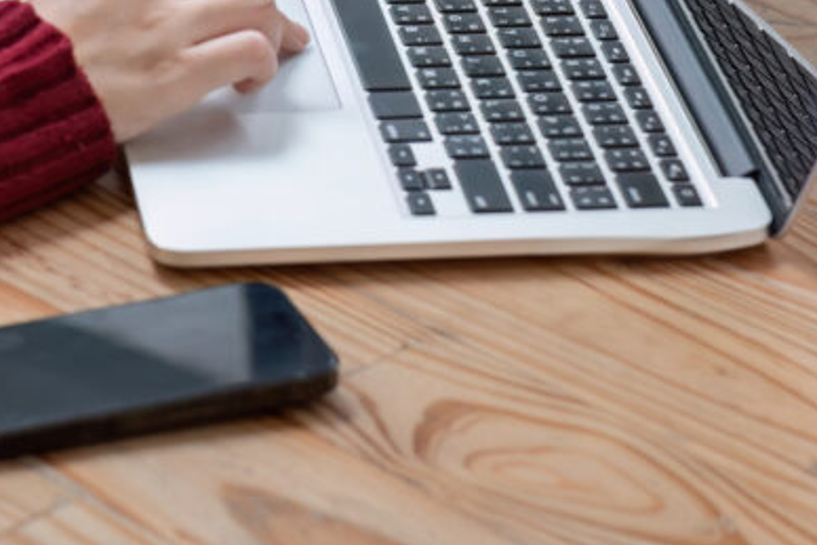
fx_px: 4495
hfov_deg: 10.4
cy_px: -132
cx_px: 192
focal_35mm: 198
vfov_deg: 6.9
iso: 125
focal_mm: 50
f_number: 4
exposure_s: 1/100
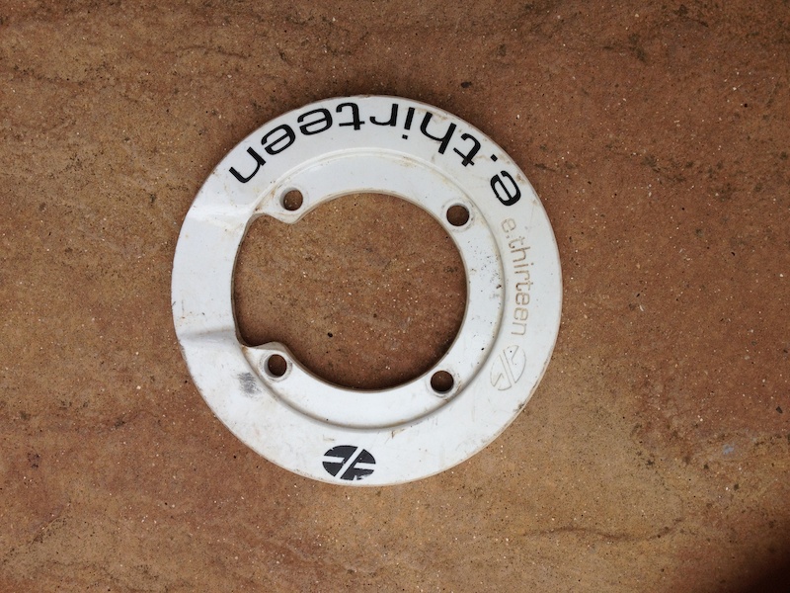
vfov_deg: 40.7
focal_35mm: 35
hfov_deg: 52.6
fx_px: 799
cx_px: 395
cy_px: 296
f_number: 2.4
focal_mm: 4.28
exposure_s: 1/600
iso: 50
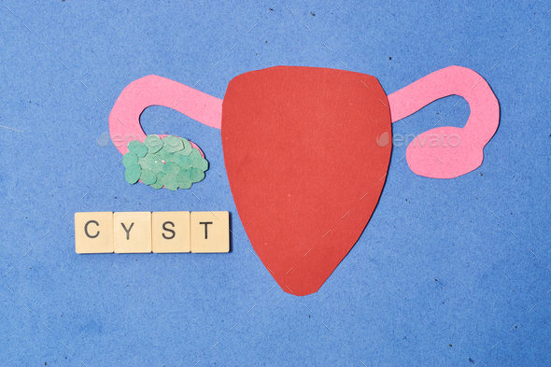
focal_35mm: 75
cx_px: 276
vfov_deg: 18.2
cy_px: 184
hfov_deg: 27.0
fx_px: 1148
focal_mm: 50
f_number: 5.6
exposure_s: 1/125
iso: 100
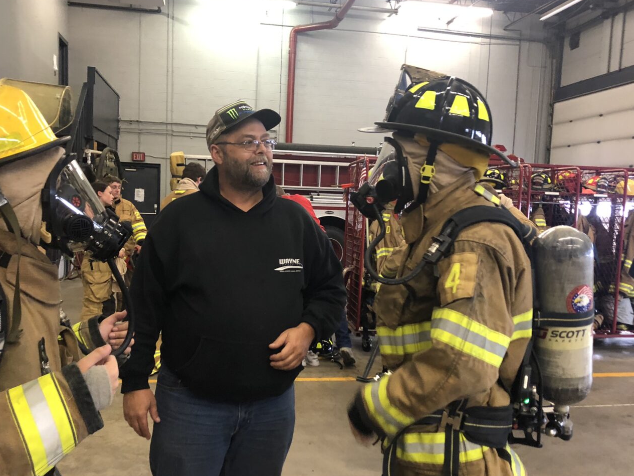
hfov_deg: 54.0
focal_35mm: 34
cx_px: 314
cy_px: 266
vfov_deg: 41.7
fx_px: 623
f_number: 1.8
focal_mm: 3.99
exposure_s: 1/15
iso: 80
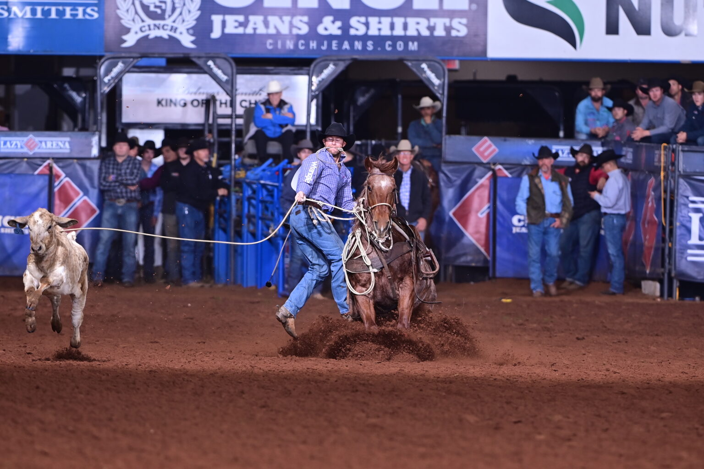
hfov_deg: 4.2
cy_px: 234
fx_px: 9679
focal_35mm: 495
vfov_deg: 2.8
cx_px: 352
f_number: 5
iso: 640
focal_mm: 330
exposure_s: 1/250
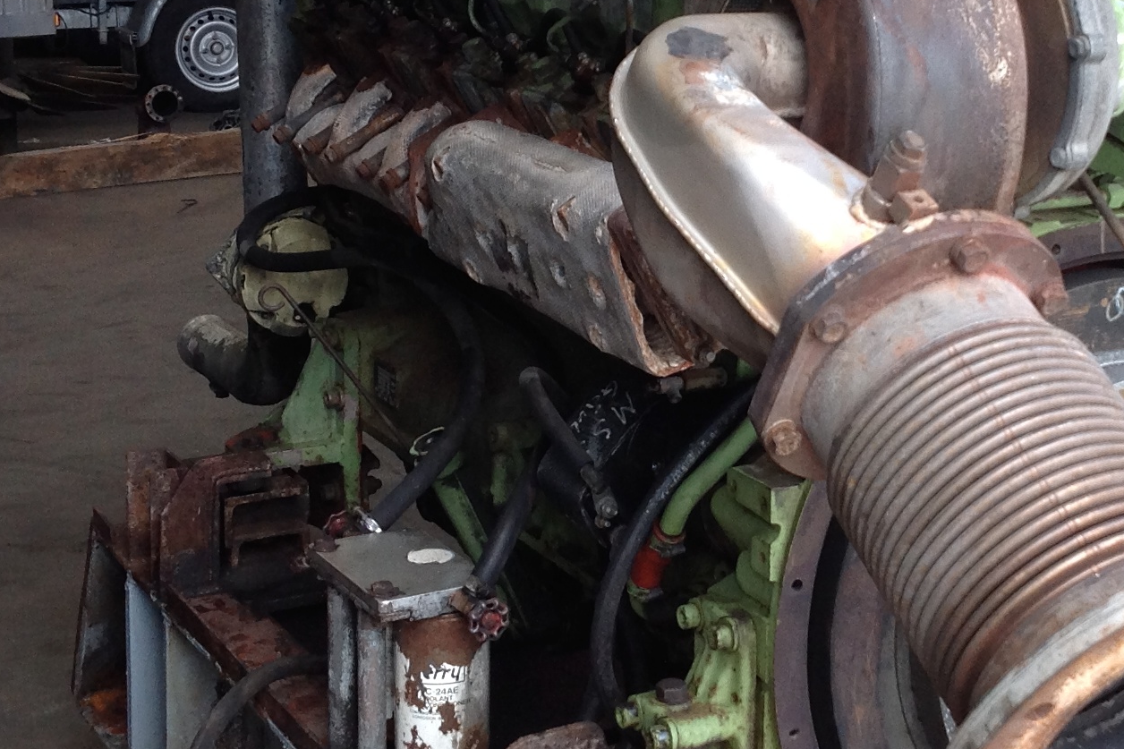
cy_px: 230
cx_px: 839
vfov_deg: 18.1
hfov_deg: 26.7
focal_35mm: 75
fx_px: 2341
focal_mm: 4.28
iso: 80
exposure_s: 1/120
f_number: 2.4
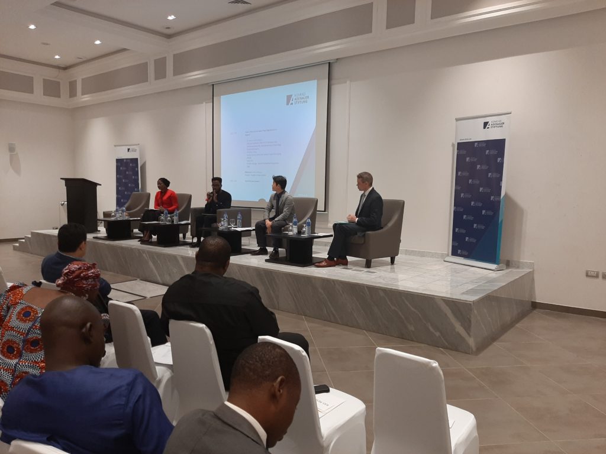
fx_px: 455
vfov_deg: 53.1
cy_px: 227
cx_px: 303
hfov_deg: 67.3
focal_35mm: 26
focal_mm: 3.93
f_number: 1.7
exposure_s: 1/50
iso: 80
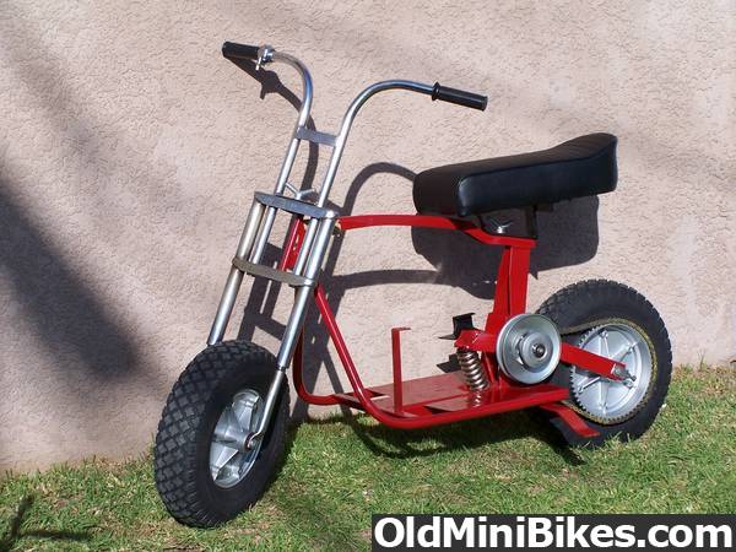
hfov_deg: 18.7
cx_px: 368
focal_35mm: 105
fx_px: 2232
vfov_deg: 14.1
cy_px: 276
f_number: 4.5
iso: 80
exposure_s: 1/640
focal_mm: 17.5
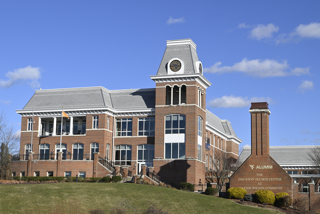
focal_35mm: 62
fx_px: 551
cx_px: 160
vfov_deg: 21.9
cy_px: 107
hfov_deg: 32.4
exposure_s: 1/320
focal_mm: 62
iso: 320
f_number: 16
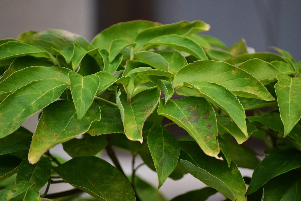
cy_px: 100
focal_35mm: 300
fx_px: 2508
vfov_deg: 4.6
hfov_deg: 6.9
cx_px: 150
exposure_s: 1/400
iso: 400
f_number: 5.6
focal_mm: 200
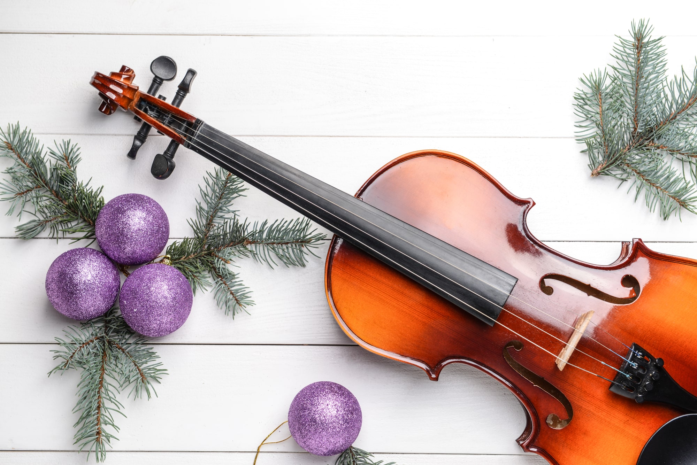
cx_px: 348
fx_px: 1356
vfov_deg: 19.5
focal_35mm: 70
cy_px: 232
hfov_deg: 28.8
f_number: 7.1
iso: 250
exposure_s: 1/160
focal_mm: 70
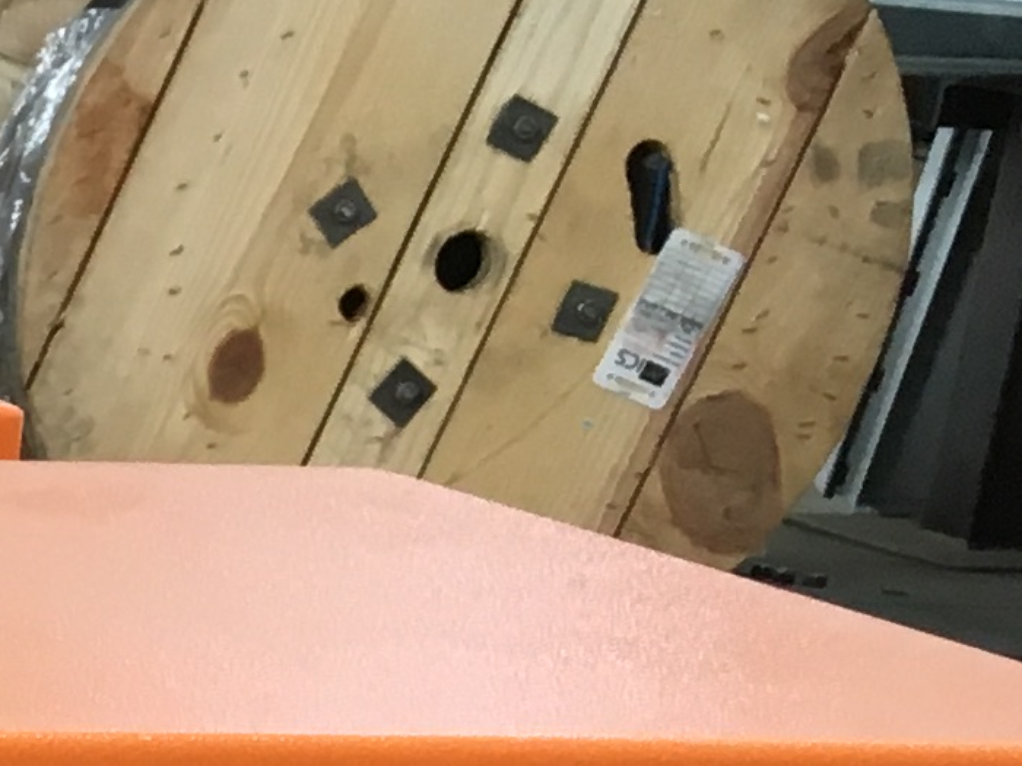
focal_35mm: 167
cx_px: -1650
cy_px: 1641
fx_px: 4930
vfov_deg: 8.3
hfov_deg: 10.0
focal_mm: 4.15
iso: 32
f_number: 2.2
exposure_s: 1/33
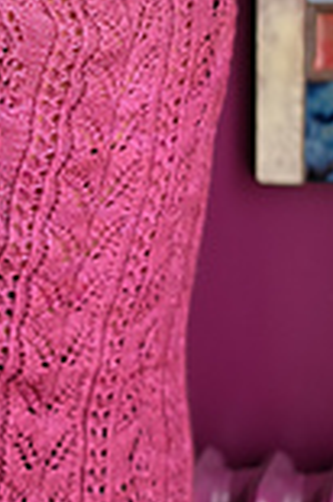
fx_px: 2378
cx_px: -73
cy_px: 214
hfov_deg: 7.9
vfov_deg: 12.0
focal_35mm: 171
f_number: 1.4
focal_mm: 35
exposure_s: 1/60
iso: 250
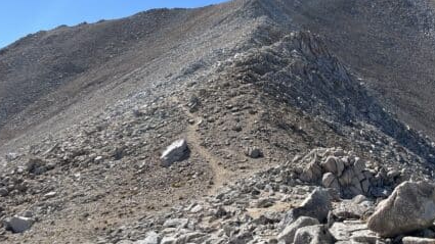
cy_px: 65
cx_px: 265
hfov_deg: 50.1
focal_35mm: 40
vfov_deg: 29.3
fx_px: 461
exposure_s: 1/3610
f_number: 1.6
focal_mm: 4.2
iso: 32
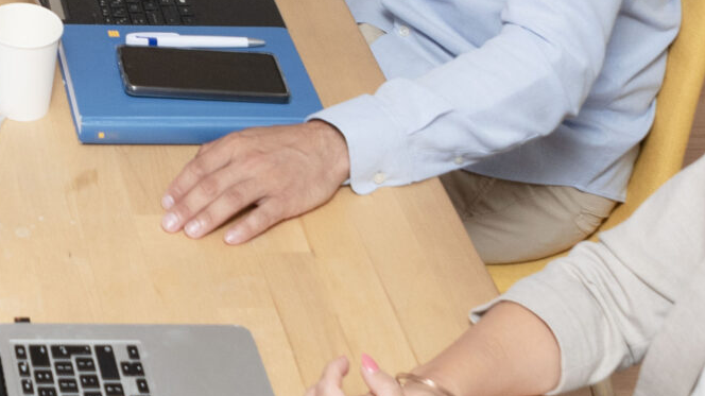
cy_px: -161
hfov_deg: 20.6
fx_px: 1813
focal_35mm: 97
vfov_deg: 12.0
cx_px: -135
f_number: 5.6
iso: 400
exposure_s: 1/200
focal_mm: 24
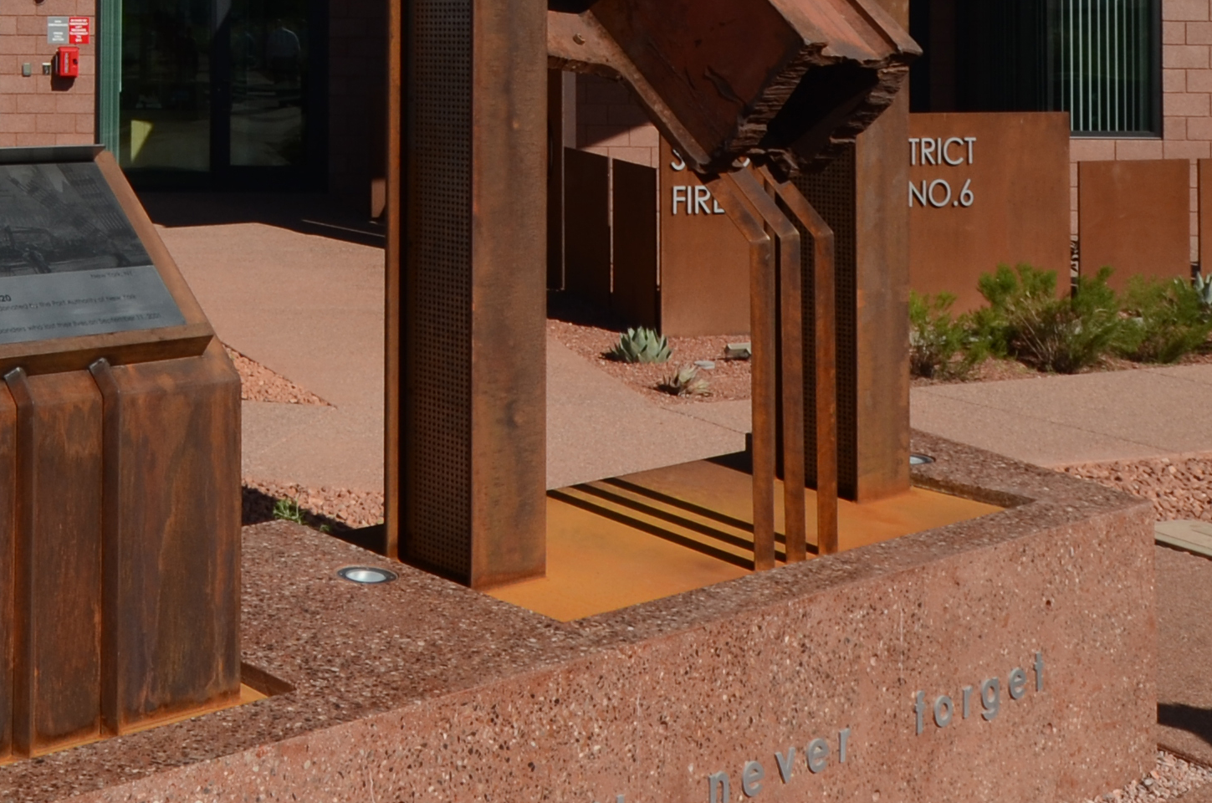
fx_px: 1714
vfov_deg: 24.7
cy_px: -69
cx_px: 99
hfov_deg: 36.3
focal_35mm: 51
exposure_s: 1/250
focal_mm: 10
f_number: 8
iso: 125
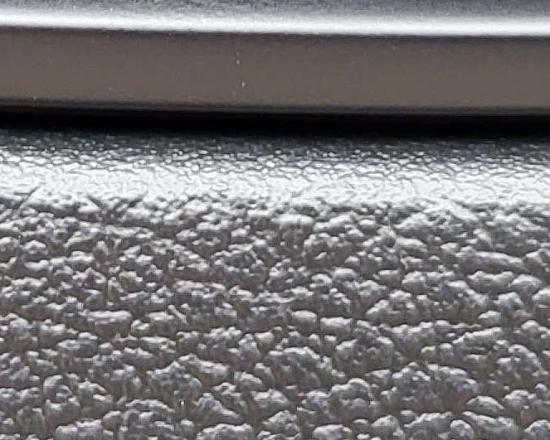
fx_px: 2492
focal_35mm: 153
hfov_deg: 12.6
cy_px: -123
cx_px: 129
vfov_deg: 9.9
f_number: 1.8
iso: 125
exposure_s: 1/120
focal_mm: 5.4
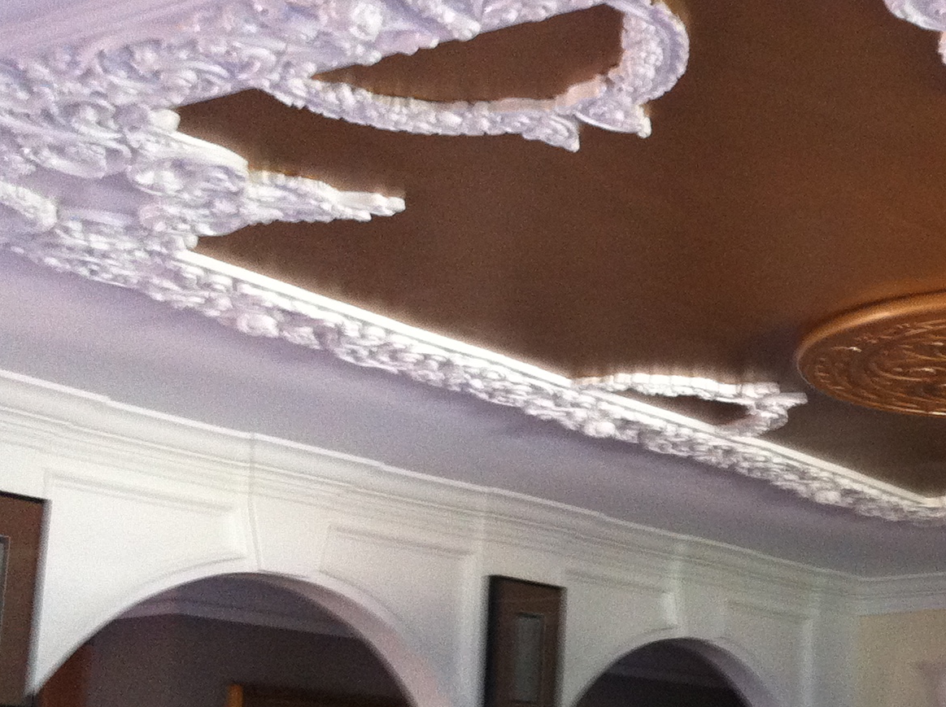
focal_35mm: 78
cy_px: 462
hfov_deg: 24.1
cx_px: 922
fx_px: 2129
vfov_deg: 18.8
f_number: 2.8
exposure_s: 1/15
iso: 250
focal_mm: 3.85
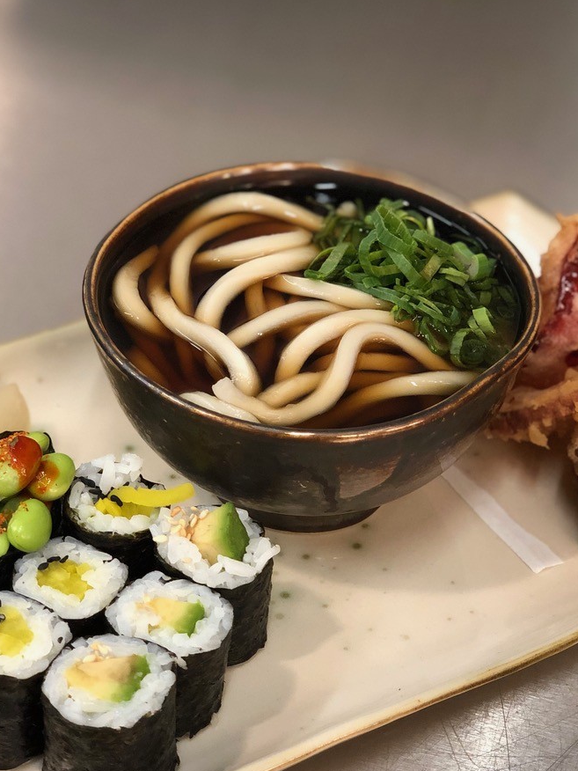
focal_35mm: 76
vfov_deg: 25.7
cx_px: 287
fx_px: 1692
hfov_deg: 19.4
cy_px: 382
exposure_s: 1/33
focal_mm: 6
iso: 125
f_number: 2.4
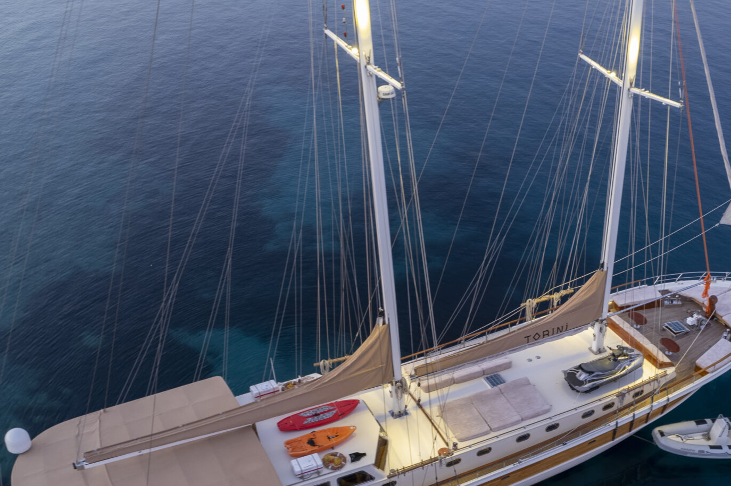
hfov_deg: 47.0
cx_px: 456
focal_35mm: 41
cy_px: 397
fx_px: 832
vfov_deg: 31.7
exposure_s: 1/8
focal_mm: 8.38
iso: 100
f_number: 2.8
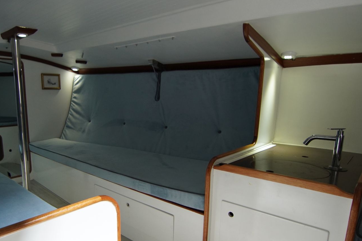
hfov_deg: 70.6
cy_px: 140
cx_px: 130
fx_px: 249
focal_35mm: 25
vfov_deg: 51.5
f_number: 2.8
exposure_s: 1/40
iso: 640
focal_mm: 11
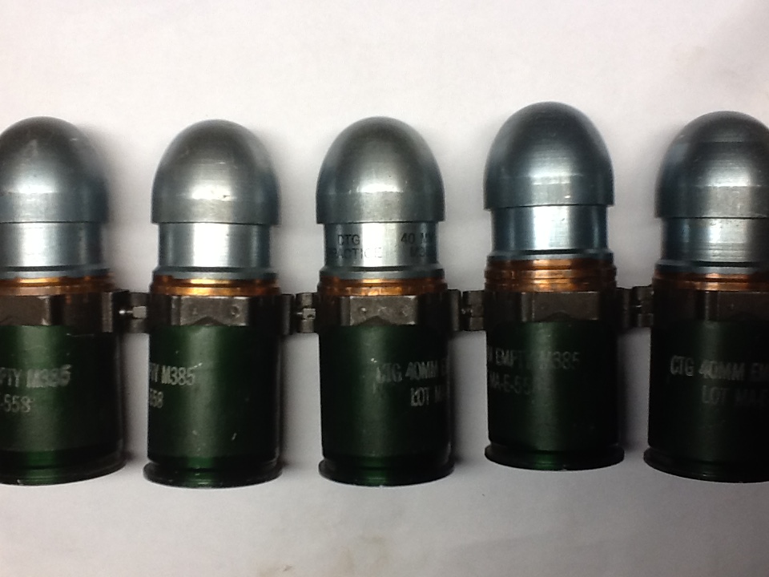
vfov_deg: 32.9
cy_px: 288
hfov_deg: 42.9
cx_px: 384
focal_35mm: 44
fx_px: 977
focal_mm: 2.03
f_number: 2.4
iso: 40
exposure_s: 1/40
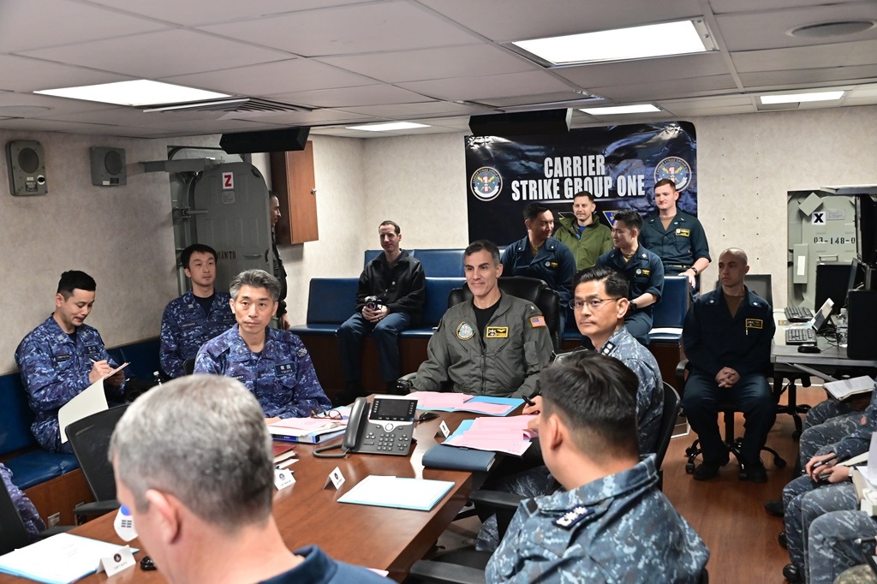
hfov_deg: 54.4
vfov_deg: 37.8
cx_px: 438
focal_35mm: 35
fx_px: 852
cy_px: 292
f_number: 5.6
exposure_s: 1/100
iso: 3200
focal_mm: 35
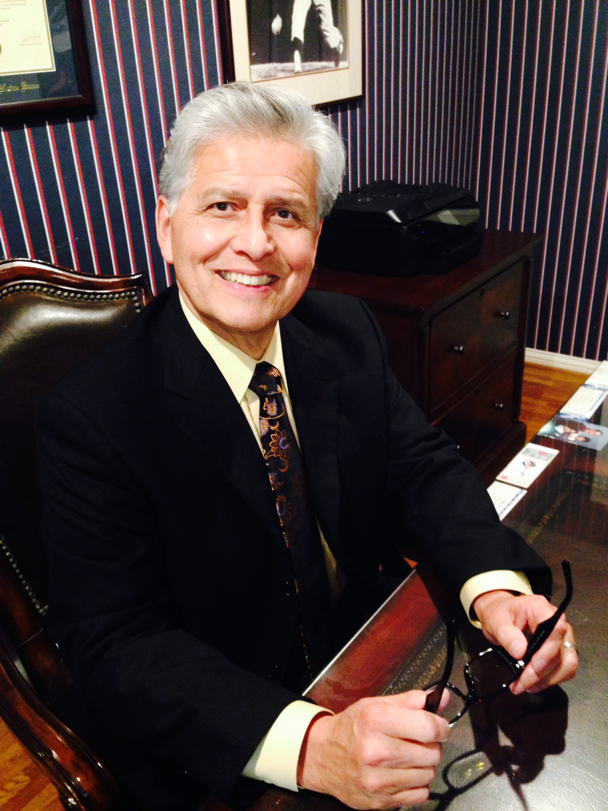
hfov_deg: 42.9
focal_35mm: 33
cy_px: 406
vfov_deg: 55.4
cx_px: 304
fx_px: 773
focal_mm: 4.12
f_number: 2.4
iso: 400
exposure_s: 1/15
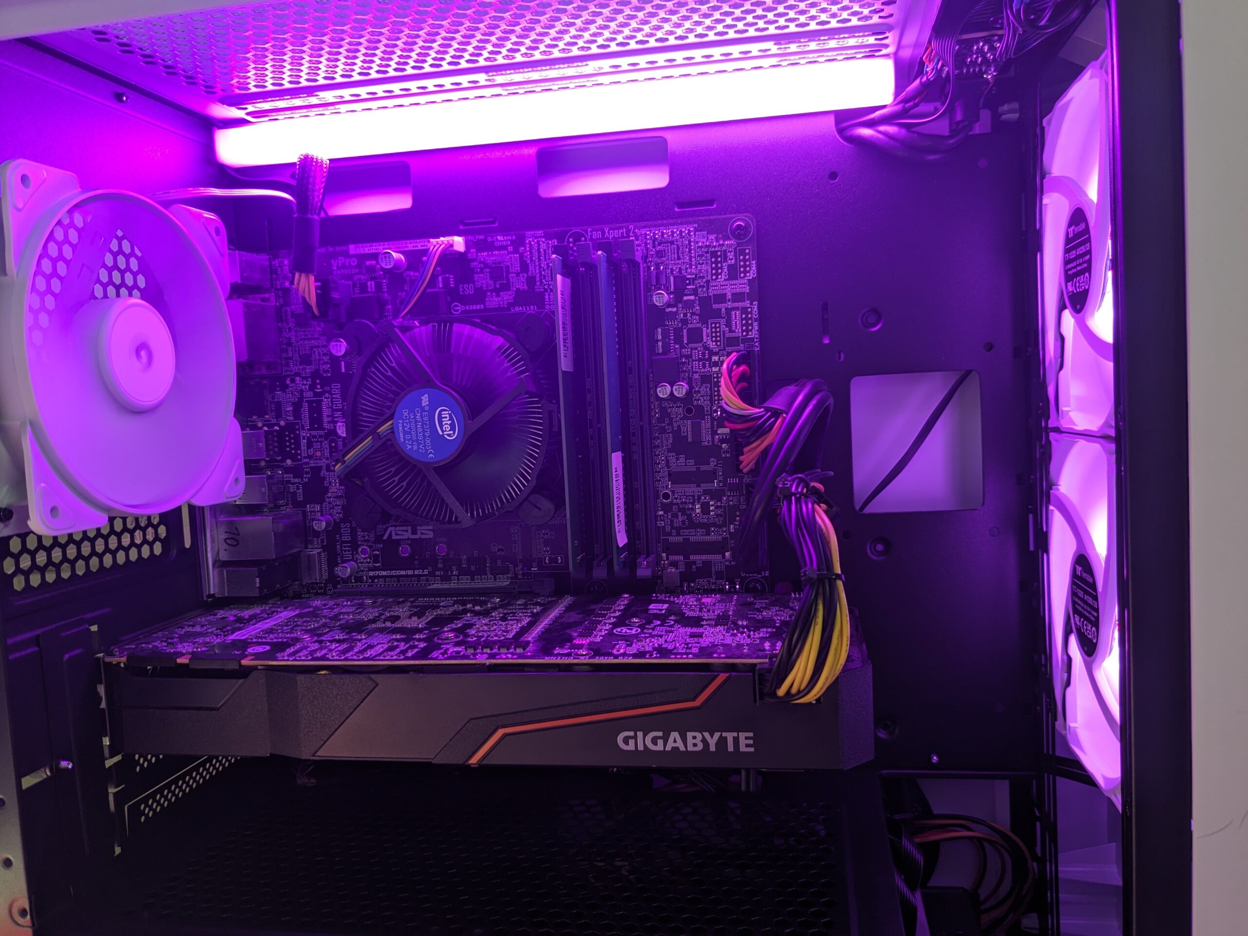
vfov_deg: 51.4
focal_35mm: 27
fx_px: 973
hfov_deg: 65.3
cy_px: 468
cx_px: 624
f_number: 1.73
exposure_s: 1/50
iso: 106
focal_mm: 4.38
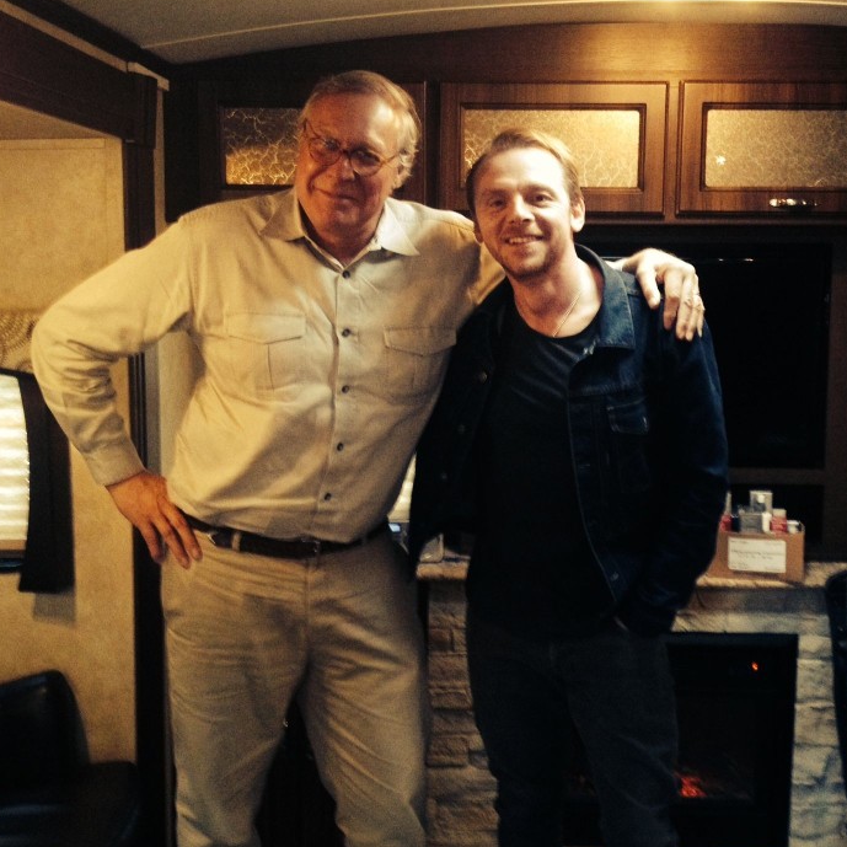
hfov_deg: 36.7
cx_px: 492
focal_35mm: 46
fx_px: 1273
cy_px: 385
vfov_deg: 36.8
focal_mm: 4.28
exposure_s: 1/15
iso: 400
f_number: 2.4
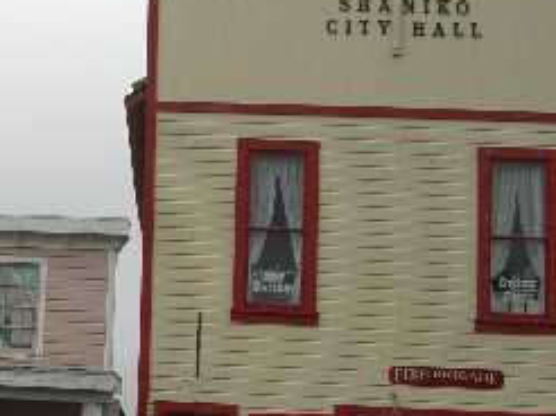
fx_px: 1589
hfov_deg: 19.0
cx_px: -77
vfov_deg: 14.9
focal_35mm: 99
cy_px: 294
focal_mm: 7.9
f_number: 5.6
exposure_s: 1/160
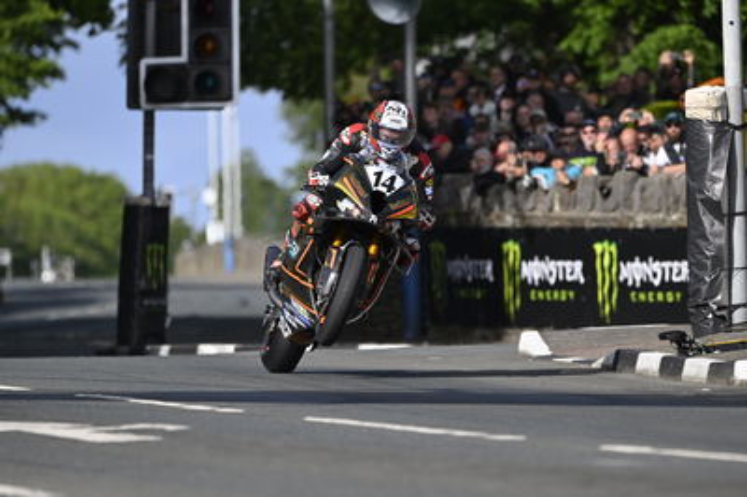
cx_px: 374
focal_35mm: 440
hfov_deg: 4.7
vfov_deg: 3.1
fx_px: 9122
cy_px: 248
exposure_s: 1/10000
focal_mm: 440
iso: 2500
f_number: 6
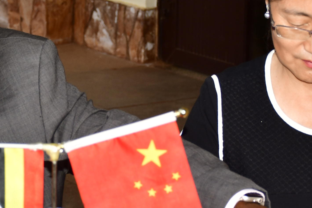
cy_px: 108
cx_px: 119
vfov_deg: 8.5
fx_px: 1395
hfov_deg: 12.8
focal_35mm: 161
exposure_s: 1/100
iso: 250
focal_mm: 38
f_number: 4.5
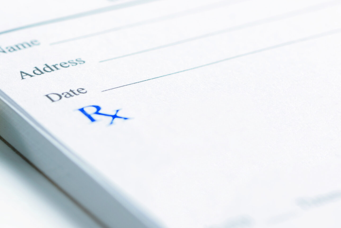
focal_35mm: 186
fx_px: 1763
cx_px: 40
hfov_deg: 11.0
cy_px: 55
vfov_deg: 7.4
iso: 160
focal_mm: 105
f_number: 9
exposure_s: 1/60
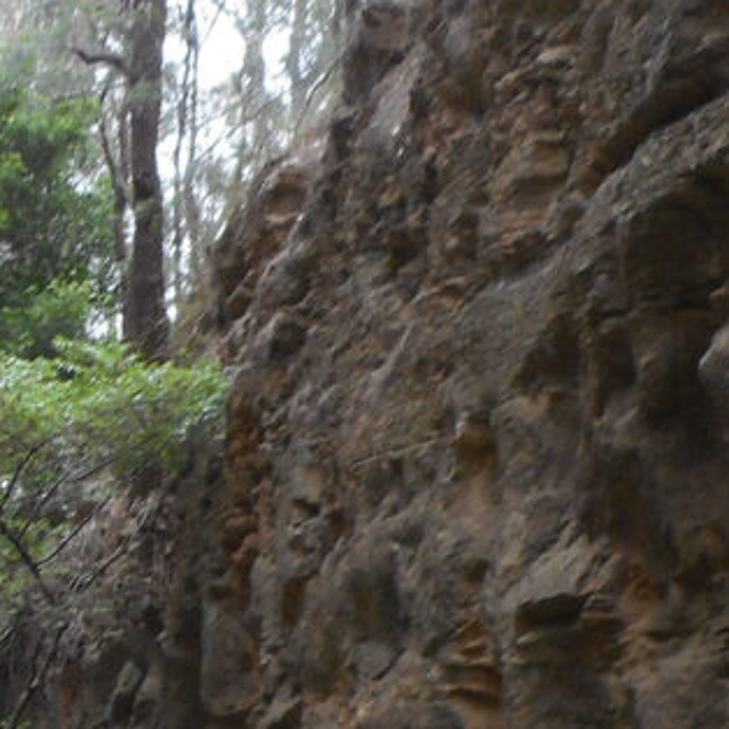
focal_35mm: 108
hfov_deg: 15.0
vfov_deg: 16.0
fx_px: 2573
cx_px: -334
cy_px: 629
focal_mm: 4.5
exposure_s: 1/40
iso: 80
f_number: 3.7
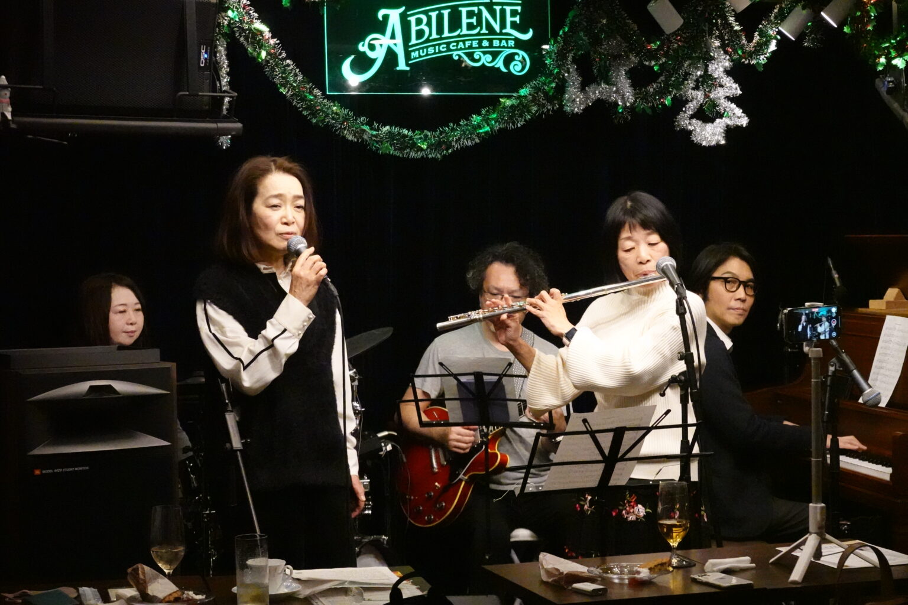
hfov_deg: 25.7
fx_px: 1992
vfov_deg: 17.3
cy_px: 302
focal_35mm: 79
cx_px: 454
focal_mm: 29.1
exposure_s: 1/400
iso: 6400
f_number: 4
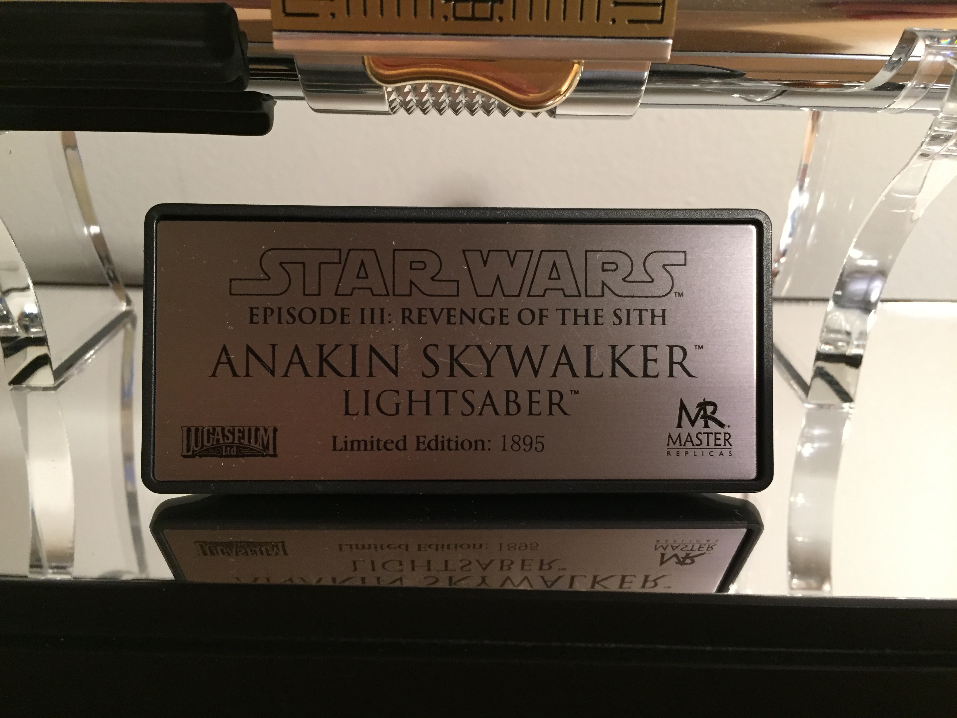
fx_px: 802
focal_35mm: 29
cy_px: 359
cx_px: 478
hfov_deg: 61.7
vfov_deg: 48.2
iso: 200
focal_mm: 4.15
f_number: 2.2
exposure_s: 1/30
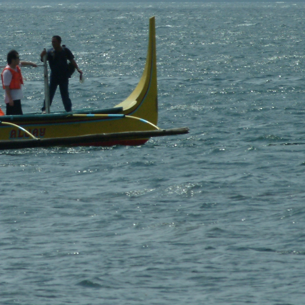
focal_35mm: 806
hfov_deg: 2.2
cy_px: -61
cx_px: -58
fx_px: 8035
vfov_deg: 2.2
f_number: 9.5
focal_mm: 168
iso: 400
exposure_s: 1/1500
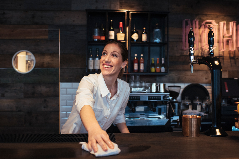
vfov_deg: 37.9
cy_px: 80
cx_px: 120
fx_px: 232
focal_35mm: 35
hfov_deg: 54.4
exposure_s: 1/250
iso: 1600
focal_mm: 35
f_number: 3.2
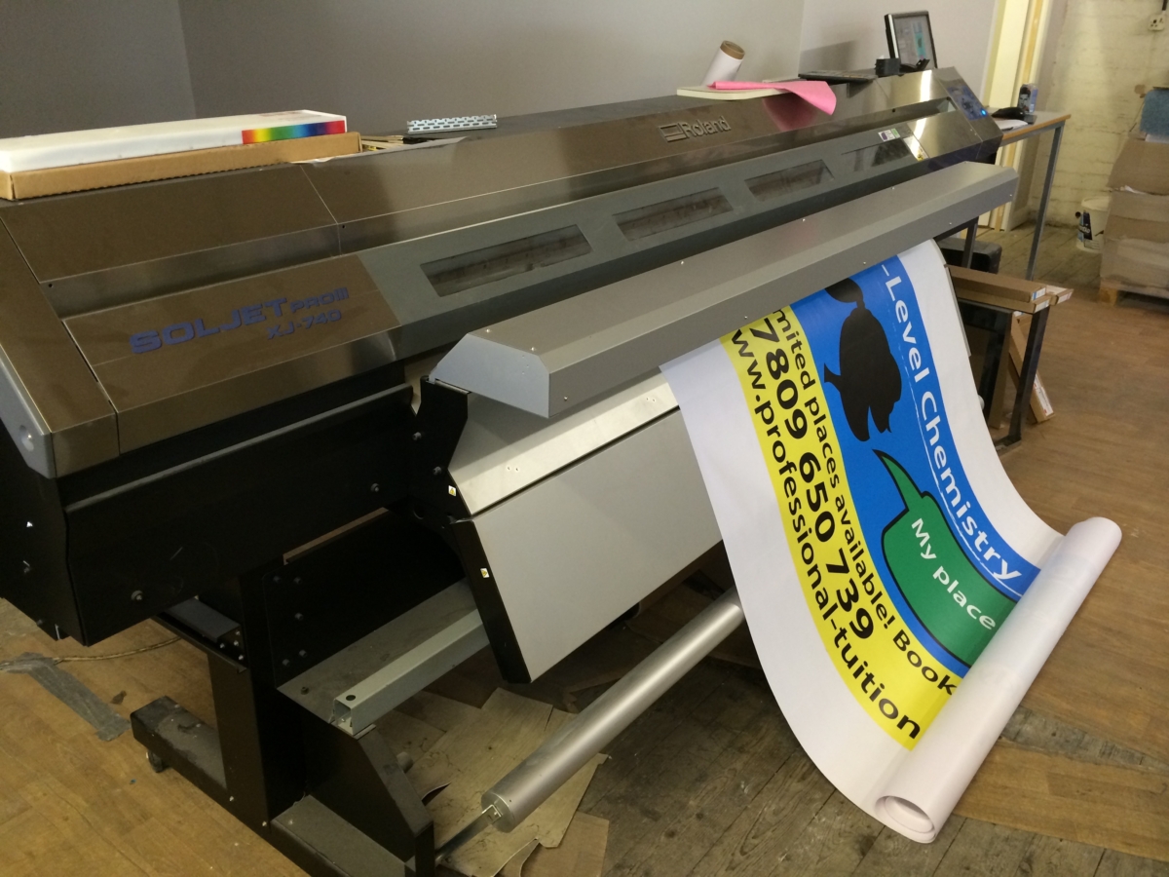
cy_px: 438
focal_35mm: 30
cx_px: 584
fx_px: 1013
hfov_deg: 60.0
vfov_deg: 46.8
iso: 200
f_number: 2.2
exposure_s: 1/33
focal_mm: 4.12
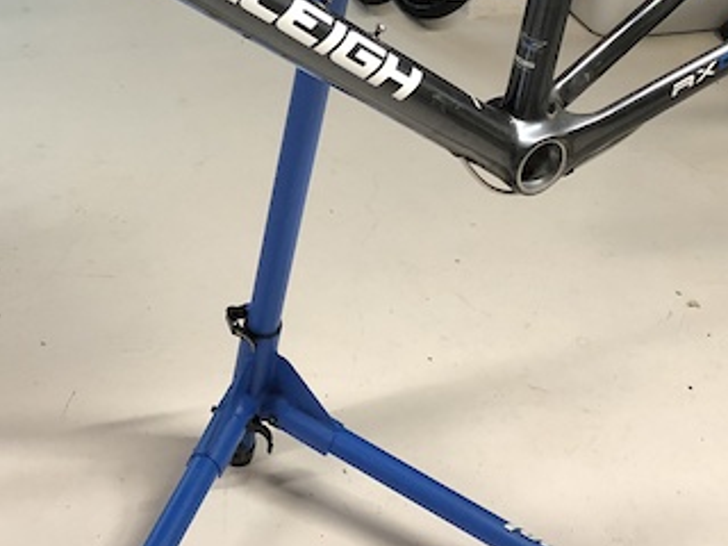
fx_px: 1472
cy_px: -5
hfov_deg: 27.7
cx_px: 309
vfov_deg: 20.3
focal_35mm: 70
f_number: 1.8
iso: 40
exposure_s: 1/15
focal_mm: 3.99
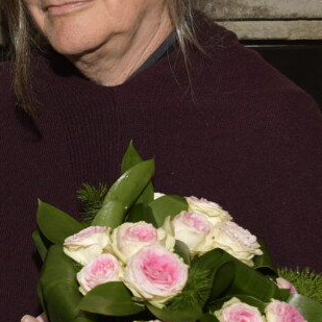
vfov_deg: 15.0
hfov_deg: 14.8
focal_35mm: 116
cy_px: 147
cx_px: -3
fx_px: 1221
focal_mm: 22
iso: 800
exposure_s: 1/100
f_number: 4.5
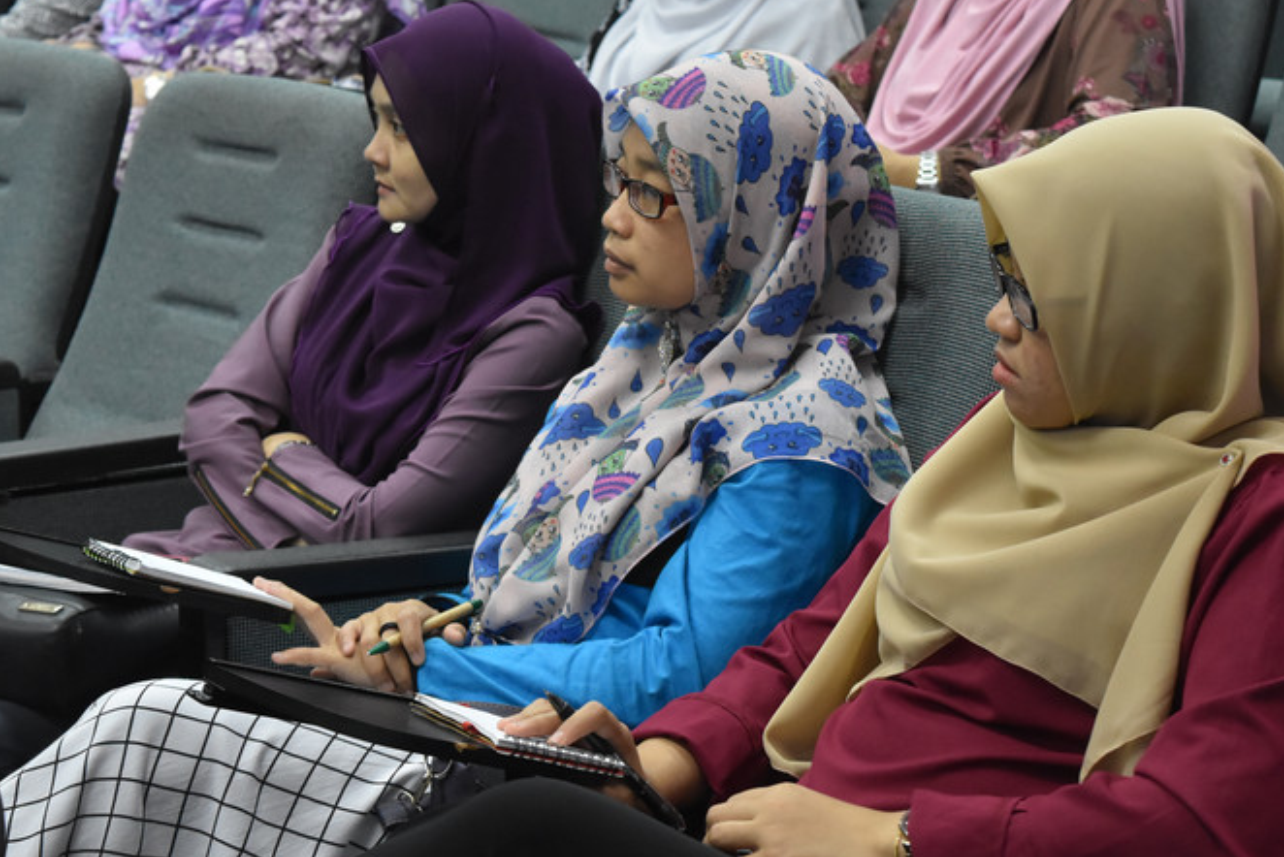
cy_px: 460
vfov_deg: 13.8
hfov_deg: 20.5
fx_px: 3554
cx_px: 675
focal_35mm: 100
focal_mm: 55
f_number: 5.6
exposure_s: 1/60
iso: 3200
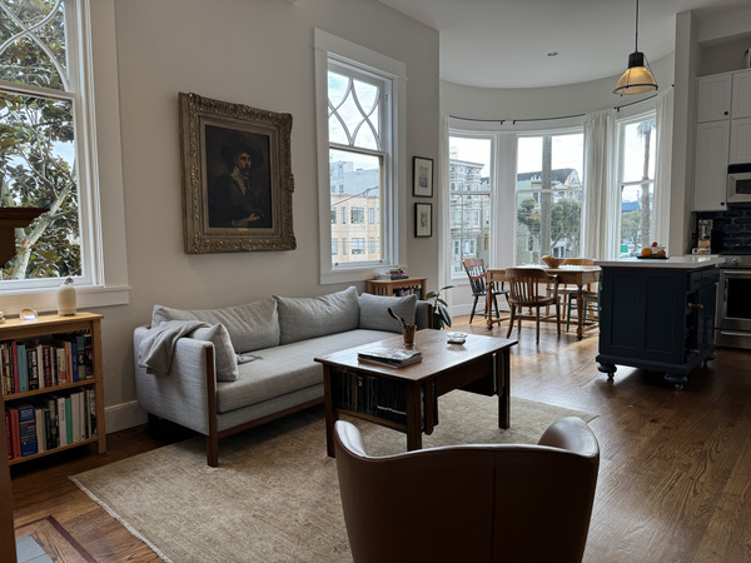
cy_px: 282
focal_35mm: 24
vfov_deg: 56.8
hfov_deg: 71.6
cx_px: 376
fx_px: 521
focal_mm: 6.86
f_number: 1.78
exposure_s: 1/394
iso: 80
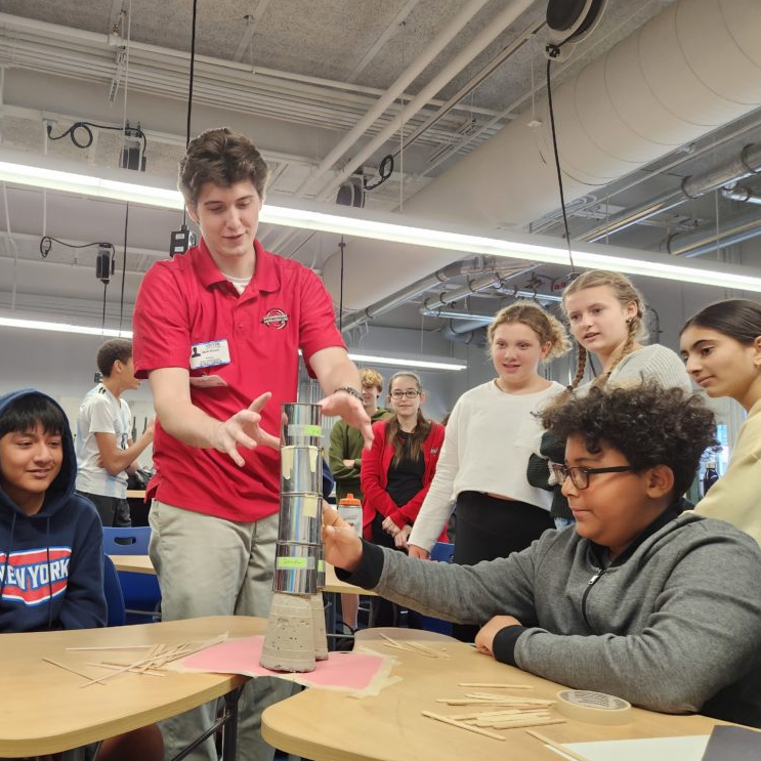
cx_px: 276
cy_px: 390
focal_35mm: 28
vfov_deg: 57.3
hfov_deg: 56.5
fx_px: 696
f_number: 1.8
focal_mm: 5.4
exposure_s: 1/120
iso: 200
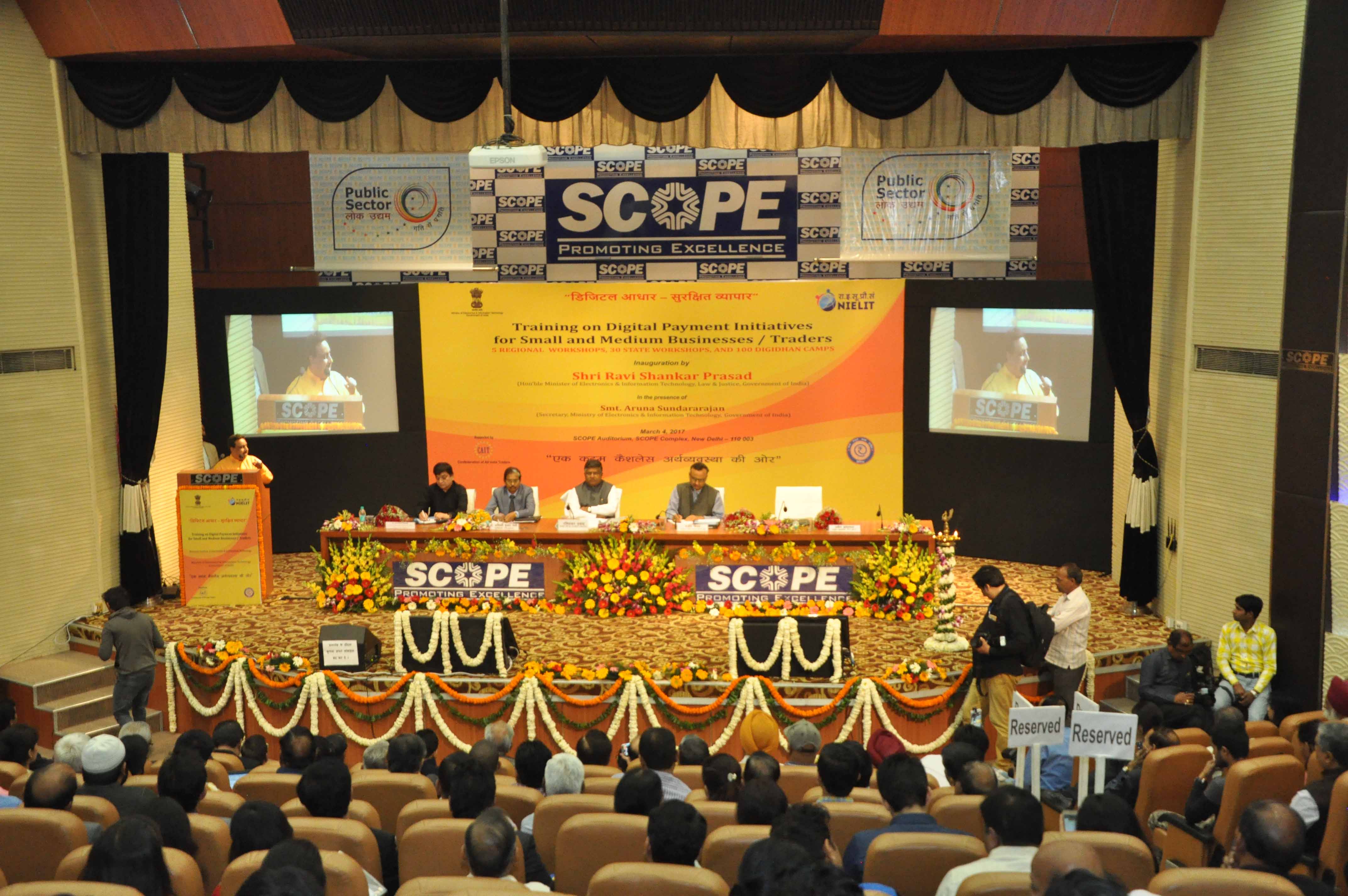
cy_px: 448
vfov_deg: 31.8
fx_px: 1571
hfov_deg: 46.4
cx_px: 674
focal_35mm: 42
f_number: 4
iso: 2000
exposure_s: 1/125
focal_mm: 28
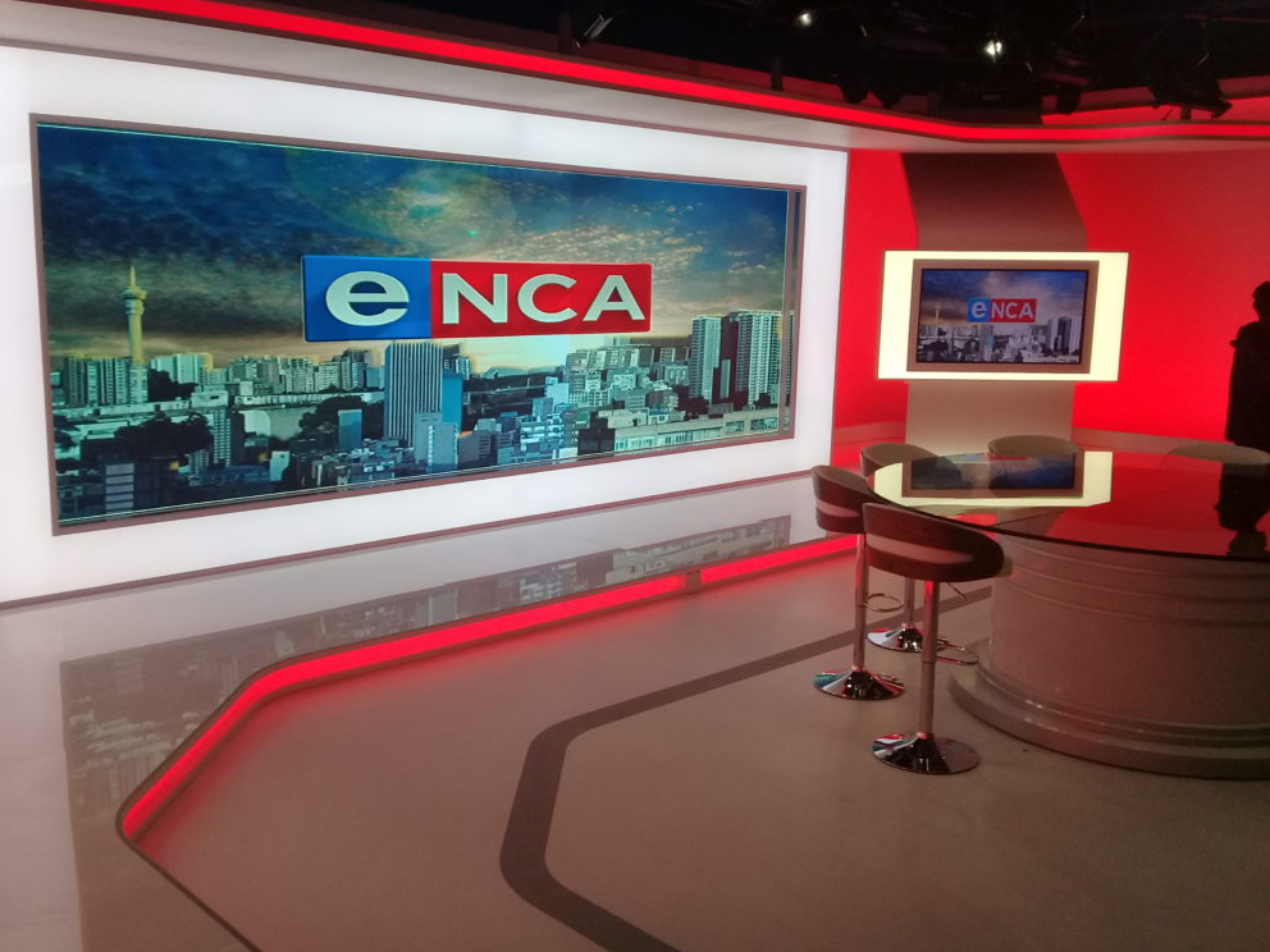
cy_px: 467
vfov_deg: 44.2
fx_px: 1174
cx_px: 617
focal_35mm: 32
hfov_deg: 56.8
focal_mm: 3.3
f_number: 2.2
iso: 80
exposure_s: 1/100
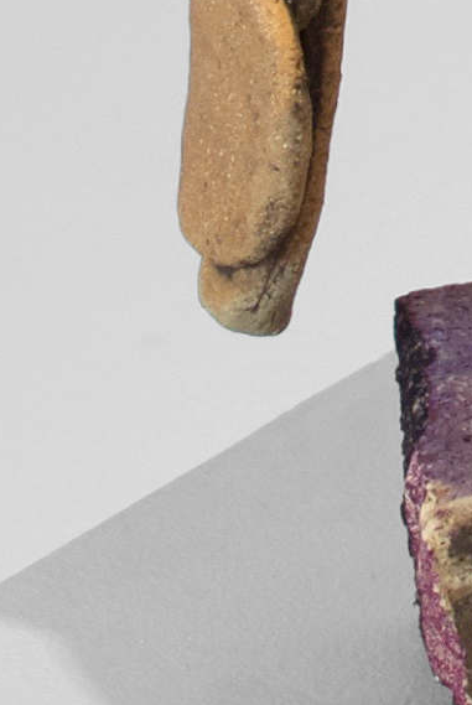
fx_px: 5019
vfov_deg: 7.8
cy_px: -538
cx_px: 847
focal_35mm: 256
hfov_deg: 5.3
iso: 100
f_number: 8
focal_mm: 26
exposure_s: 1/8
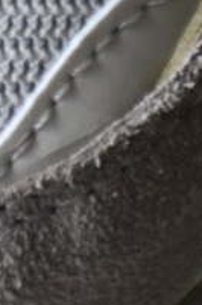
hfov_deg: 0.6
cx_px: -126
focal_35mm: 2370
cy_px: -617
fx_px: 20050
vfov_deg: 0.9
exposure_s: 1/100
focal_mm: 210
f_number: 6.3
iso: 160
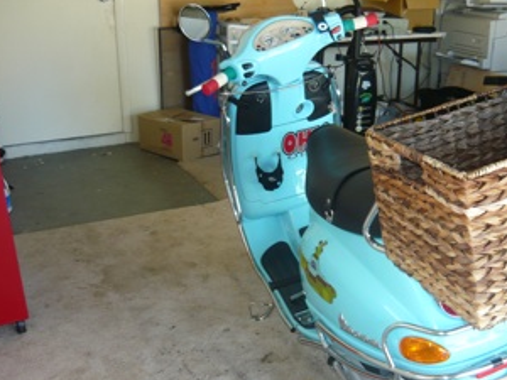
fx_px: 644
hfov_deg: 42.8
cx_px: 301
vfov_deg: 32.7
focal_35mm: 44
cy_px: 247
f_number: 2.8
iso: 100
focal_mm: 5.5
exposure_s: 1/30
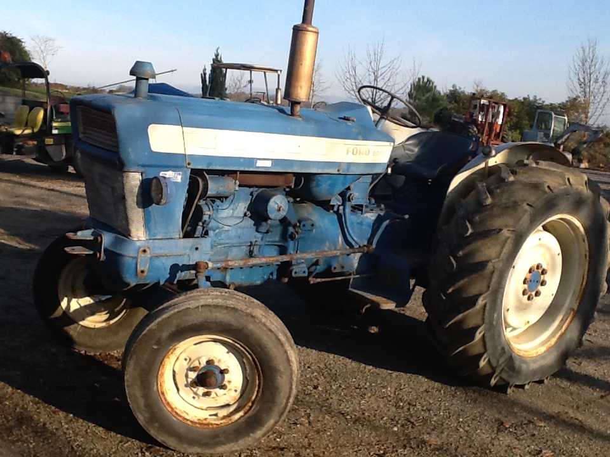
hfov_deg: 42.9
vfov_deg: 32.9
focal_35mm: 44
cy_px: 228
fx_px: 775
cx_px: 305
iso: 40
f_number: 2.4
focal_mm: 2.03
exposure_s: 1/723
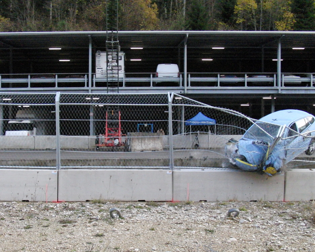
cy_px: 141
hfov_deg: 38.6
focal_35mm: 48
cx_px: 127
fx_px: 447
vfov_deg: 31.4
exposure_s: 1/1000
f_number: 2.7
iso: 800
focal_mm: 7.3
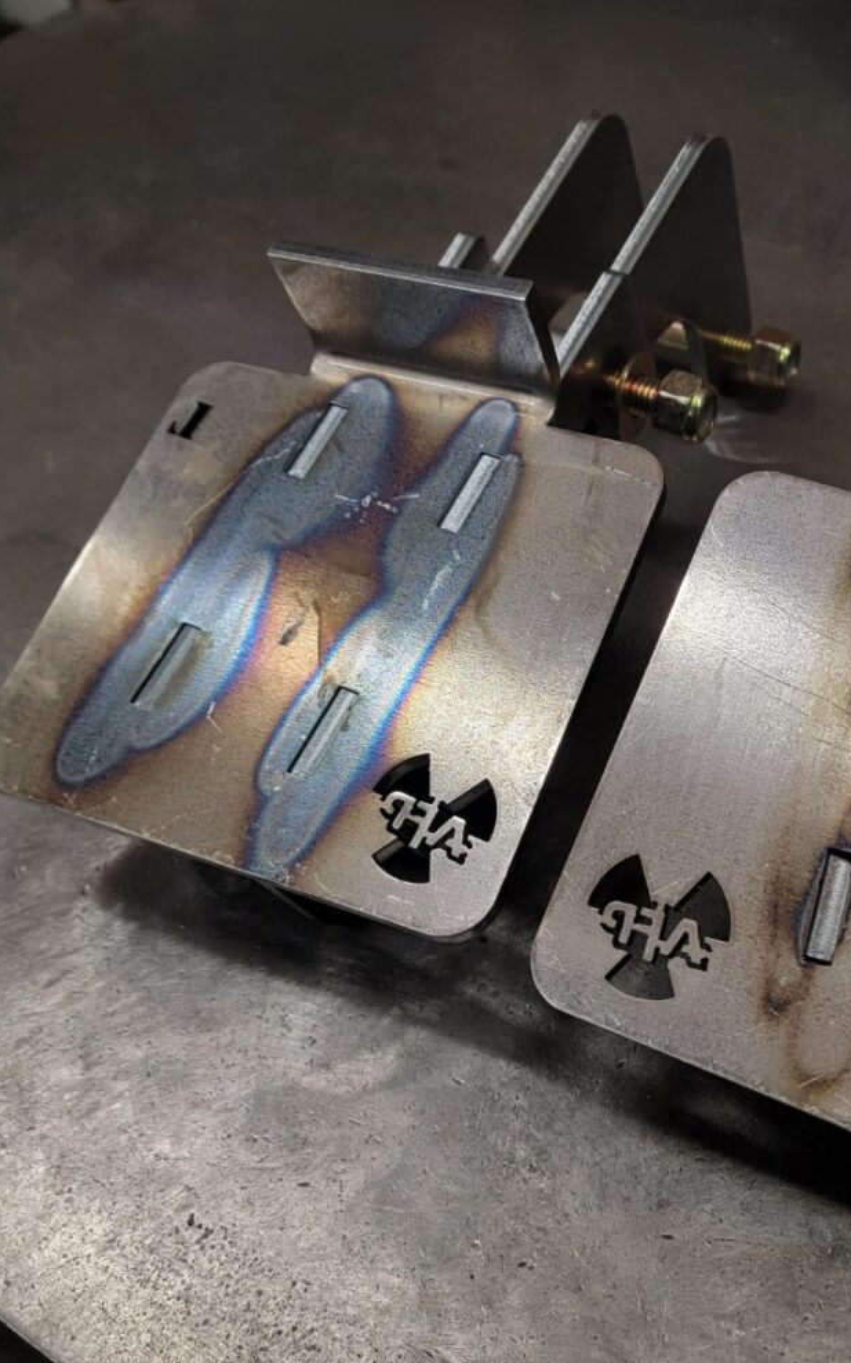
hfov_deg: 36.5
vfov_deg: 56.7
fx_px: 1262
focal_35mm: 34
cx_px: 619
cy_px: 682
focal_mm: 6.7
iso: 125
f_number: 1.8
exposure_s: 1/120
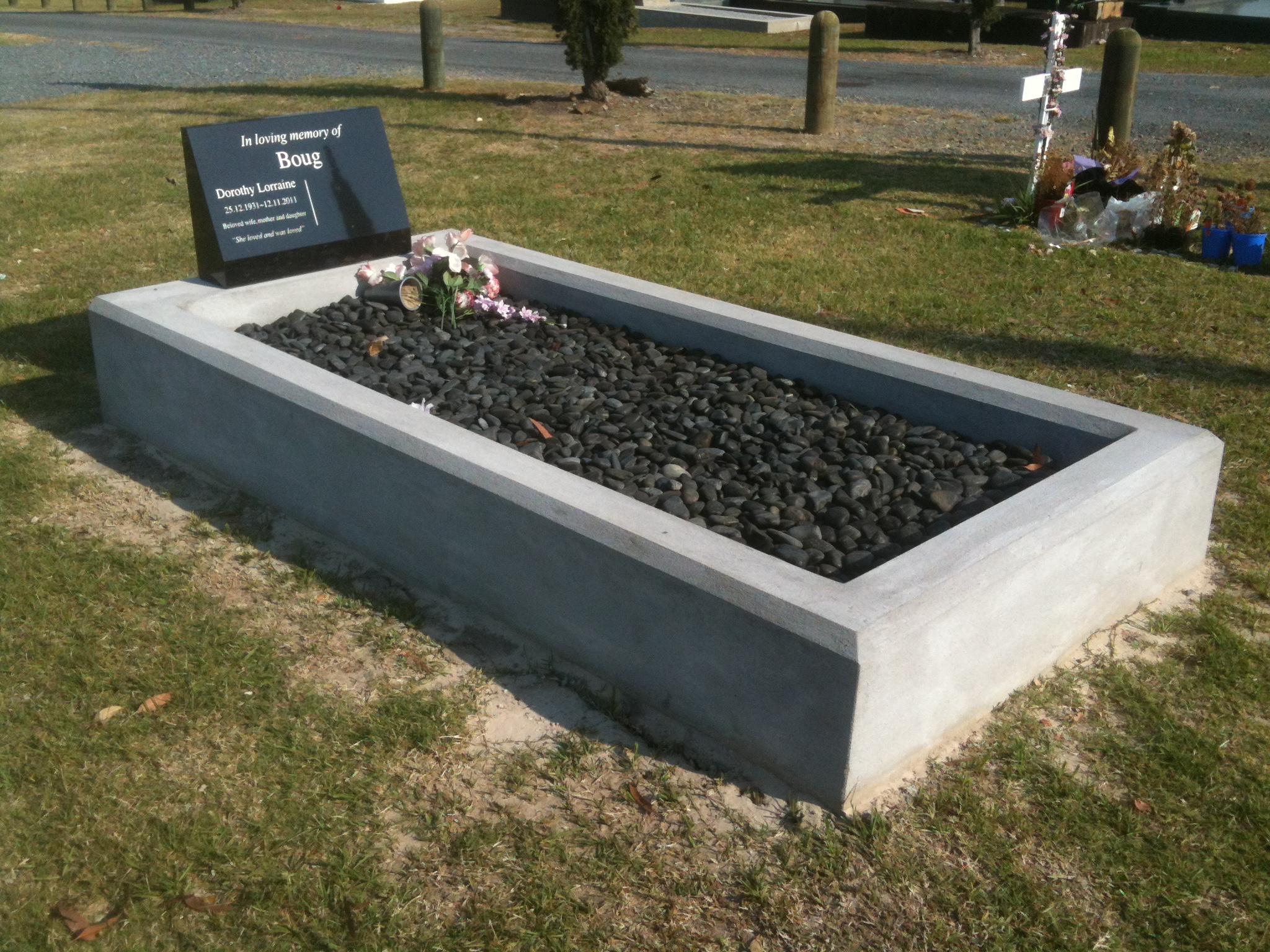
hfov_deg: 52.6
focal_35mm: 35
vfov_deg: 40.7
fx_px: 1284
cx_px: 635
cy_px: 476
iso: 64
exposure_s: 1/1086
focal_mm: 3.85
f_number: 2.8
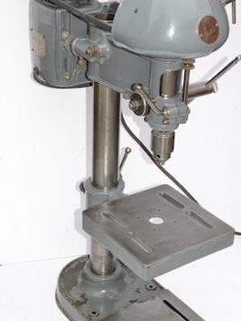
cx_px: 122
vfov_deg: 27.8
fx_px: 650
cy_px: 141
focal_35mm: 70
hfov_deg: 21.0
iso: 400
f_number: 14
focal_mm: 42
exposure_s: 1/60
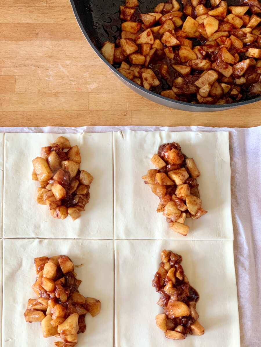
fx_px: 523
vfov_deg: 36.8
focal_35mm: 52
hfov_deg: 28.0
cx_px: 130
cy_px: 174
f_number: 2.4
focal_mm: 6
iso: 160
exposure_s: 1/60
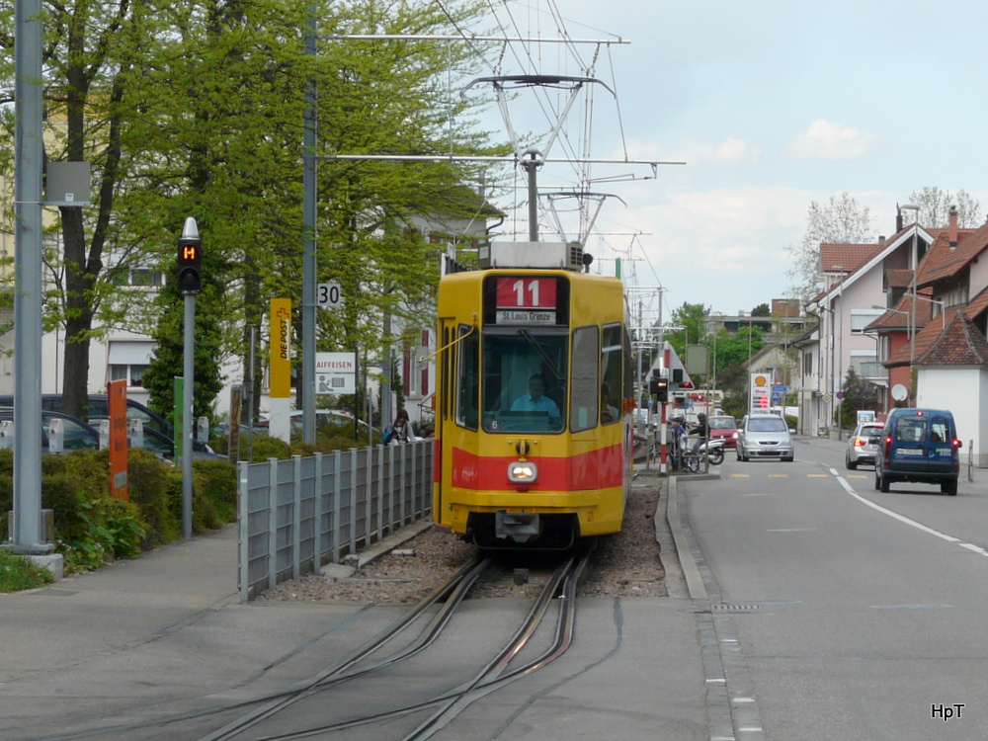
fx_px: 2255
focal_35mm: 79
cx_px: 494
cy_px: 370
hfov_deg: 24.7
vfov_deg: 18.7
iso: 100
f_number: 5.6
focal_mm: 12.9
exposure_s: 1/250
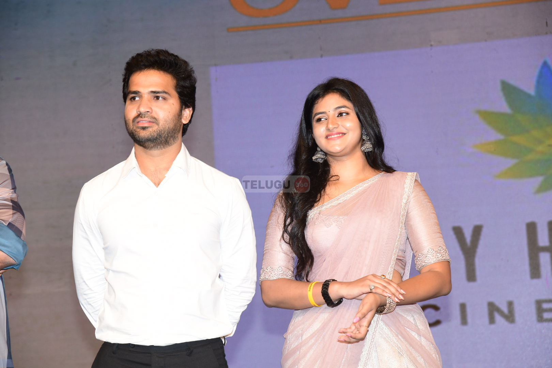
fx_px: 1840
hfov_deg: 17.1
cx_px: 276
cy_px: 184
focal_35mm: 120
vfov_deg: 11.4
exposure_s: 1/125
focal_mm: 120
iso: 640
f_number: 6.3
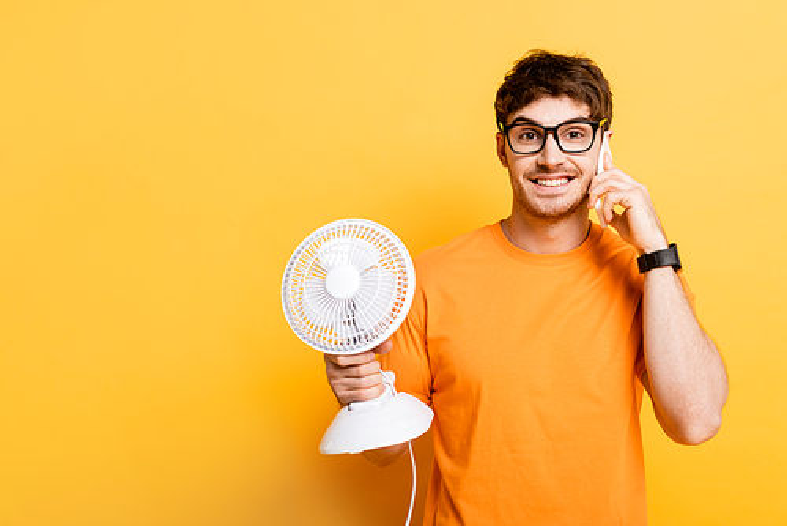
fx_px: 1094
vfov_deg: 27.0
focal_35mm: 50
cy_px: 263
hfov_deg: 39.6
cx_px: 394
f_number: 5
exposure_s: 1/200
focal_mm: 50
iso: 100
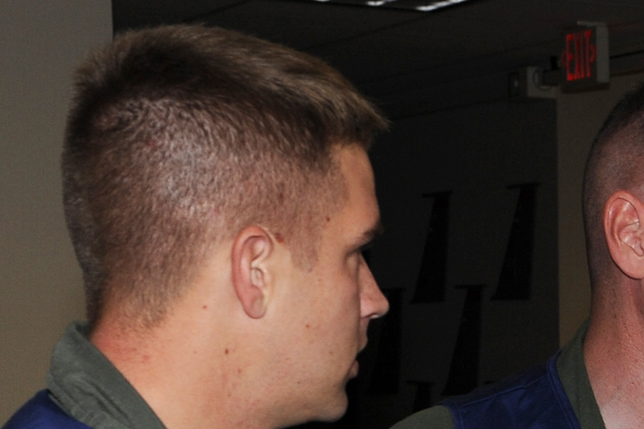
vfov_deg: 9.8
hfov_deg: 14.6
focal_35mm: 133
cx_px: 883
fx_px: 2378
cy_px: 744
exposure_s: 1/125
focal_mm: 38
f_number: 7.1
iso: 320
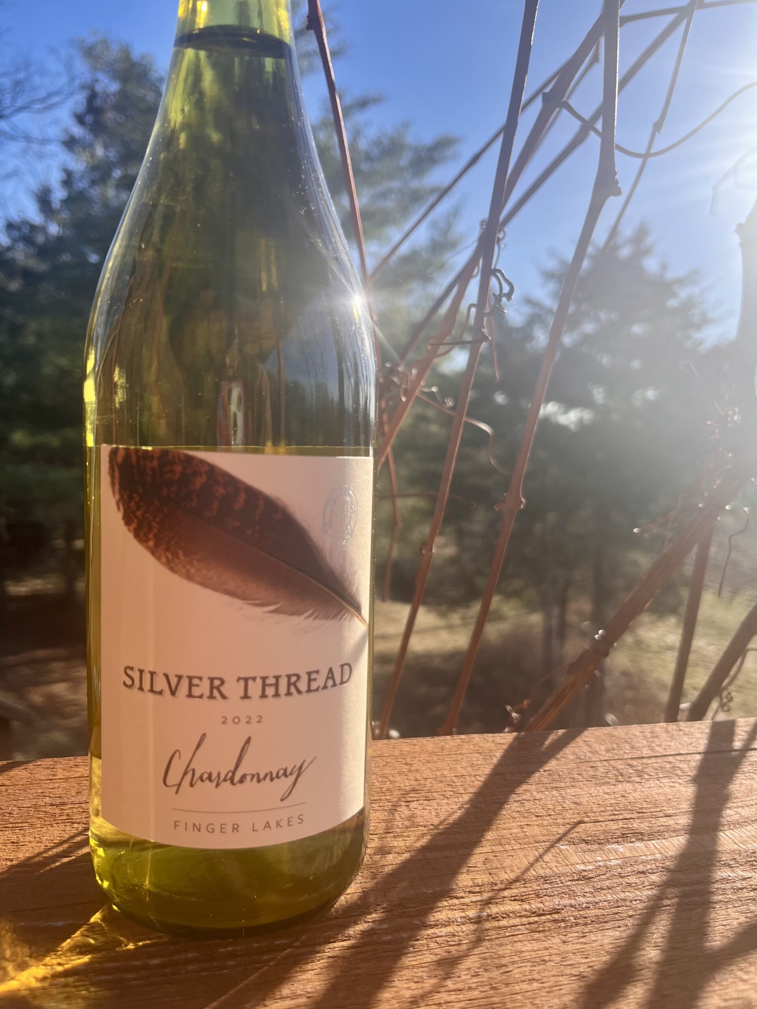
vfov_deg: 67.3
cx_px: 378
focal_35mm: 26
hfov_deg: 53.1
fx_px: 758
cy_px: 504
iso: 50
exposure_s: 1/1957
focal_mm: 5.1
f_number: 1.6
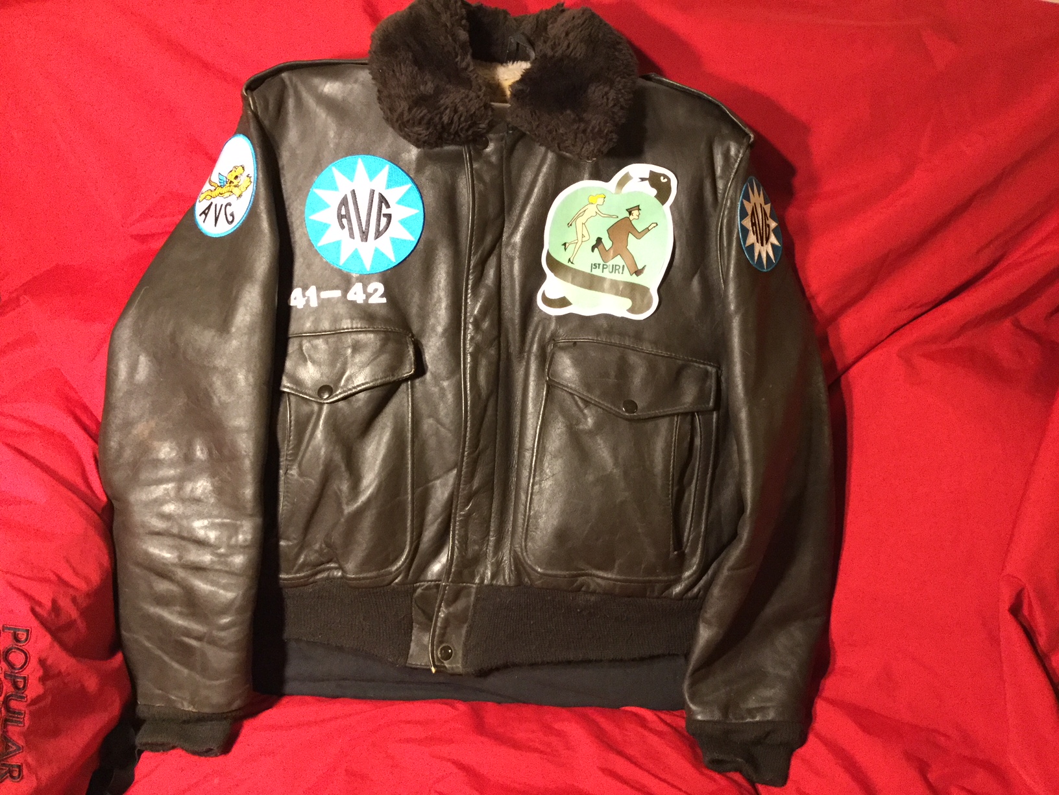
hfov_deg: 58.4
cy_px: 398
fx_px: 948
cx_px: 530
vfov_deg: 45.4
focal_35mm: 31
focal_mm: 3.3
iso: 200
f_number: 2.4
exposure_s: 1/15
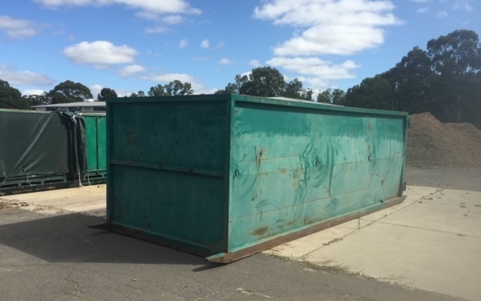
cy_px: 168
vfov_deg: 38.3
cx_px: 224
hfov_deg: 58.1
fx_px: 433
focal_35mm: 33
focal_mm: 4.15
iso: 32
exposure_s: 1/1883
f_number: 2.2
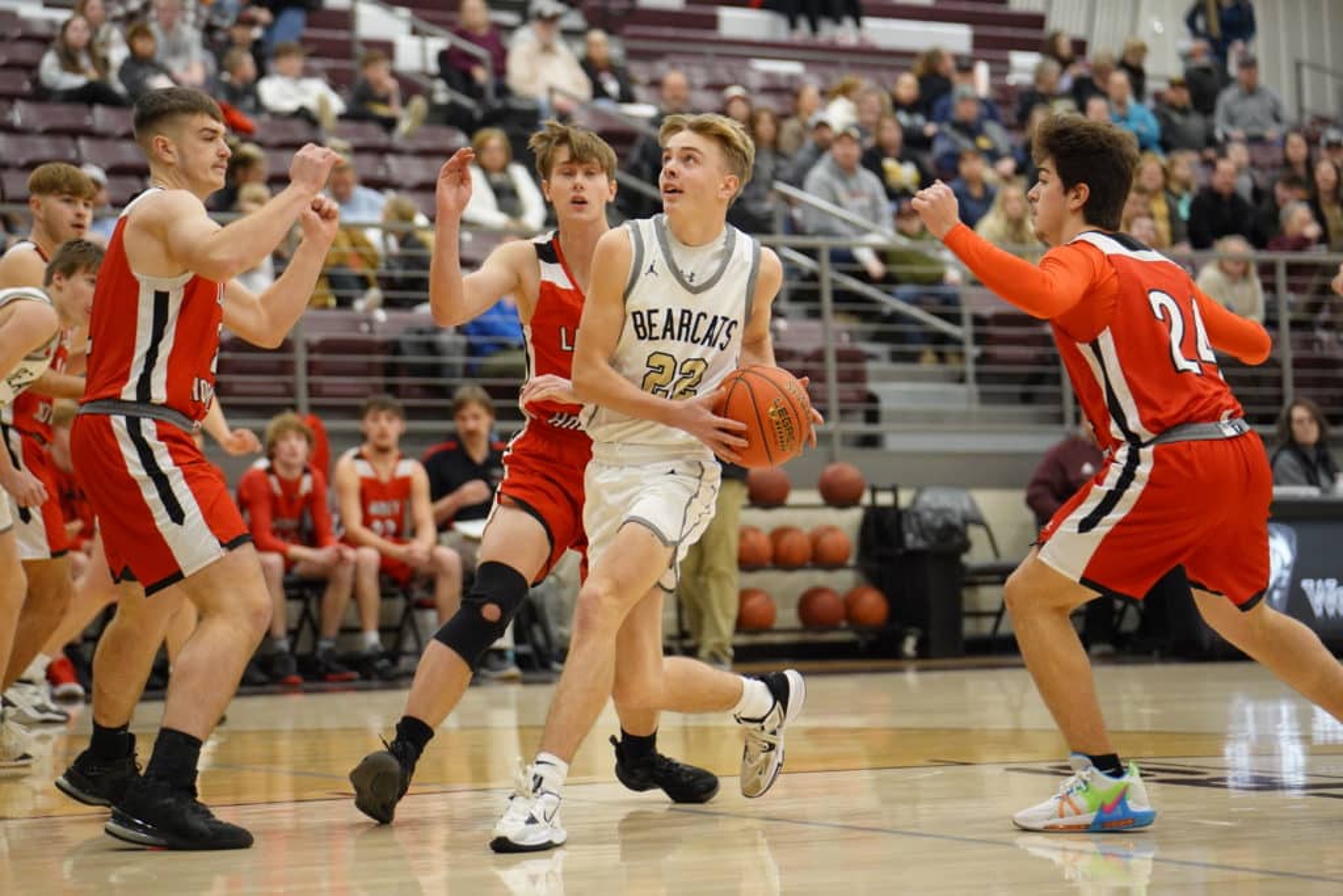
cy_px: 448
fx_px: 3917
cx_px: 672
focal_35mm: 105
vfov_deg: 13.0
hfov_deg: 19.5
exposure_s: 1/1000
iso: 4000
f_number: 2.8
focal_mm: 105
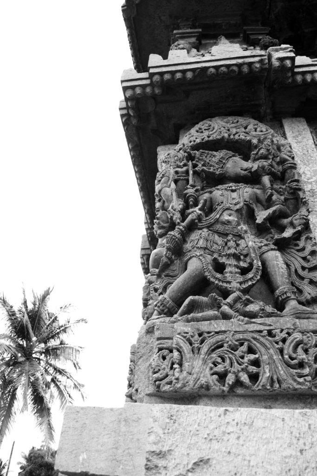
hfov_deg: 47.9
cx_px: 158
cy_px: 238
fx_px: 356
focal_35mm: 27
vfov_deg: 67.4
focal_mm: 18
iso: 160
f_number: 5.6
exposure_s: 1/125
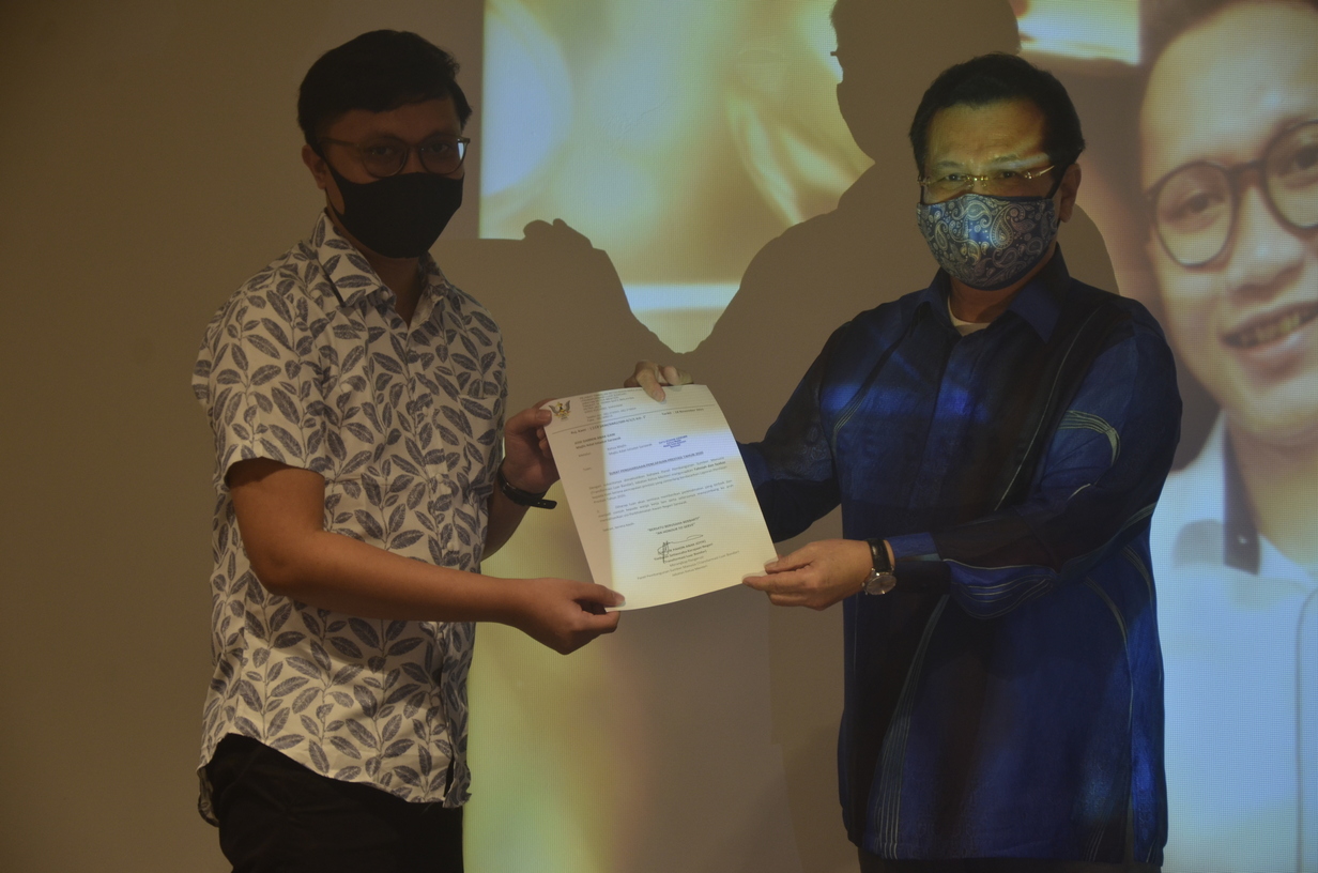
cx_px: 659
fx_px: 4110
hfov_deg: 18.2
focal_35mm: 112
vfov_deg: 12.1
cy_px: 436
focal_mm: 75
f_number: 5.3
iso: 400
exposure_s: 1/20
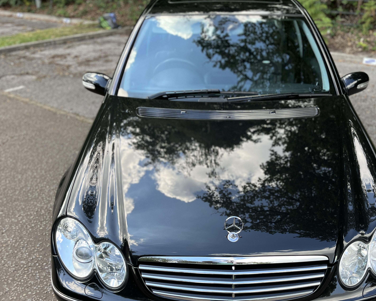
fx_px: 401
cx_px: 228
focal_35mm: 36
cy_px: 195
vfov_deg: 40.8
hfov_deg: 49.9
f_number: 1.6
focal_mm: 5.1
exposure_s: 1/384
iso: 50
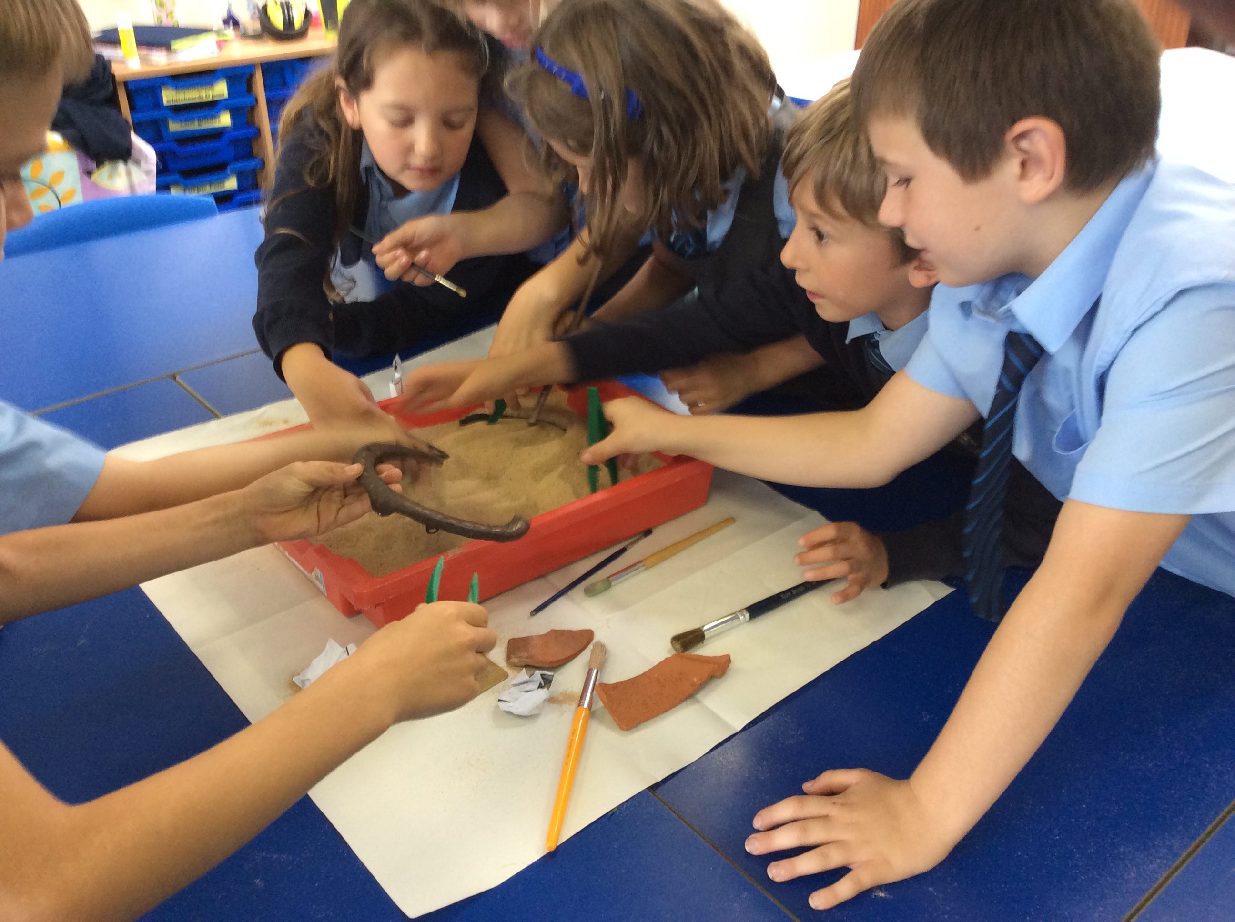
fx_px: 1140
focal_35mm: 32
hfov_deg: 56.9
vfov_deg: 44.1
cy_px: 461
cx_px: 618
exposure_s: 1/25
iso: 80
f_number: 2.4
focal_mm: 3.3
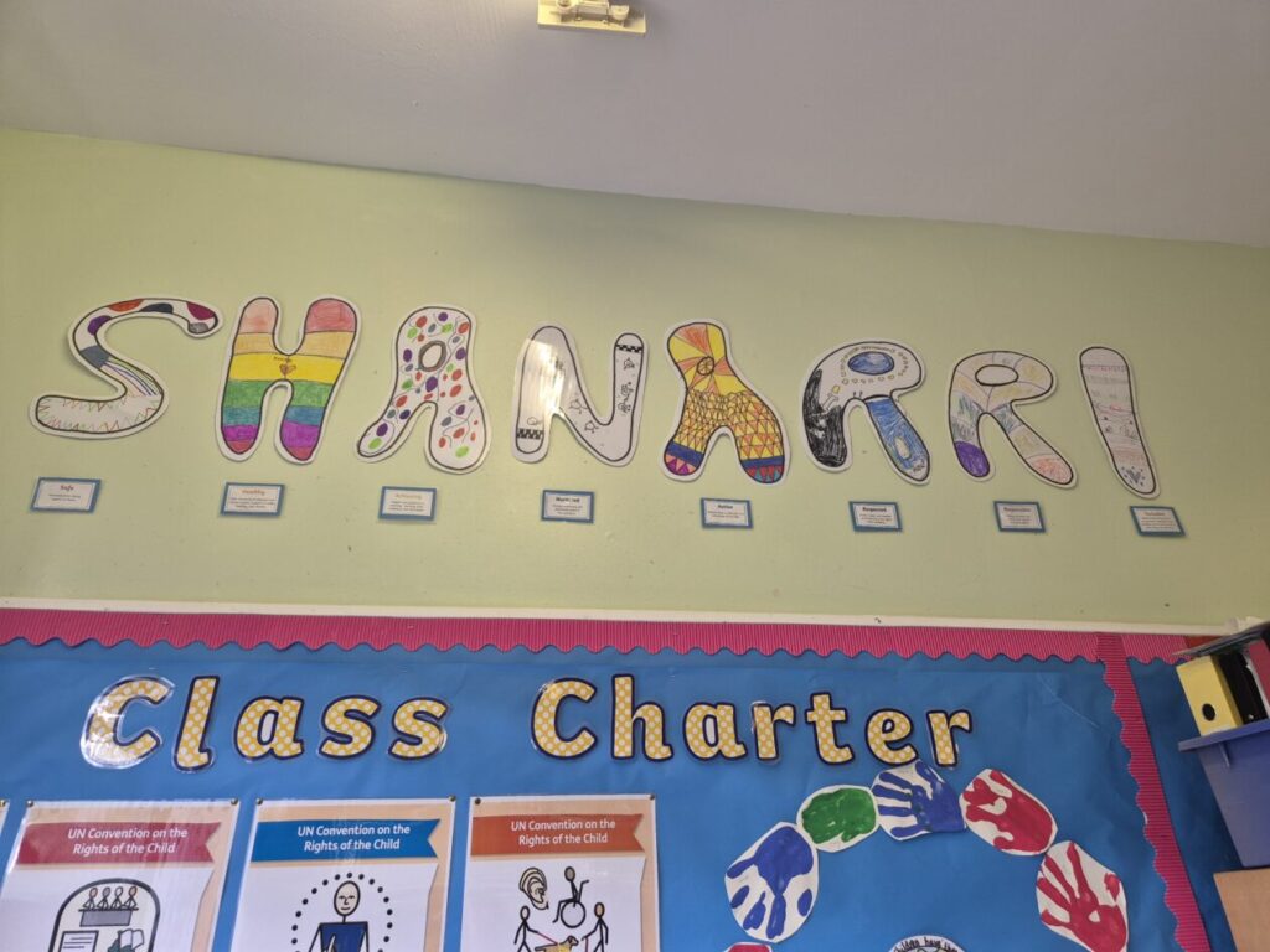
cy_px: 476
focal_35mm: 23
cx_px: 635
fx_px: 844
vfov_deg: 58.9
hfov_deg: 73.9
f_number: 1.8
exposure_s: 1/100
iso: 125
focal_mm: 5.4
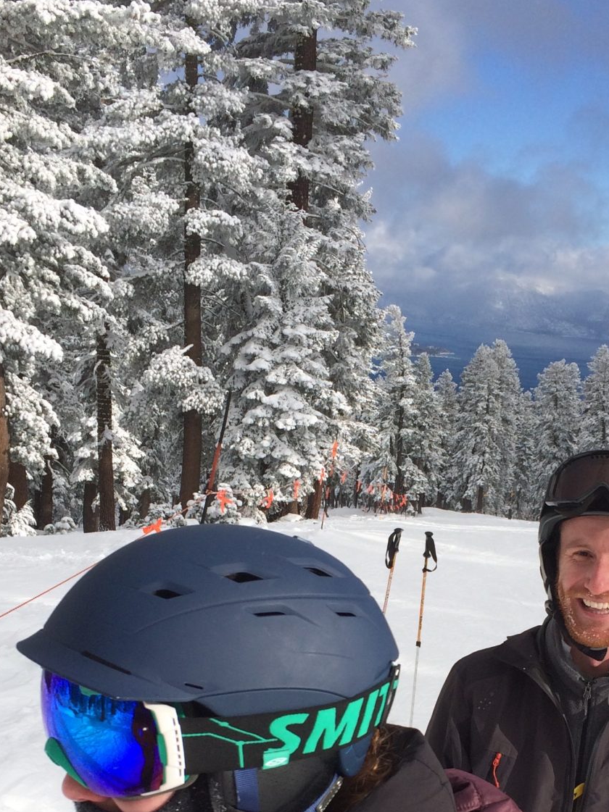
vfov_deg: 34.8
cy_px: 671
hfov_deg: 27.2
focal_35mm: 53
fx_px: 1244
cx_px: 437
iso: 32
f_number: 2.2
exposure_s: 1/3425
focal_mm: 4.15
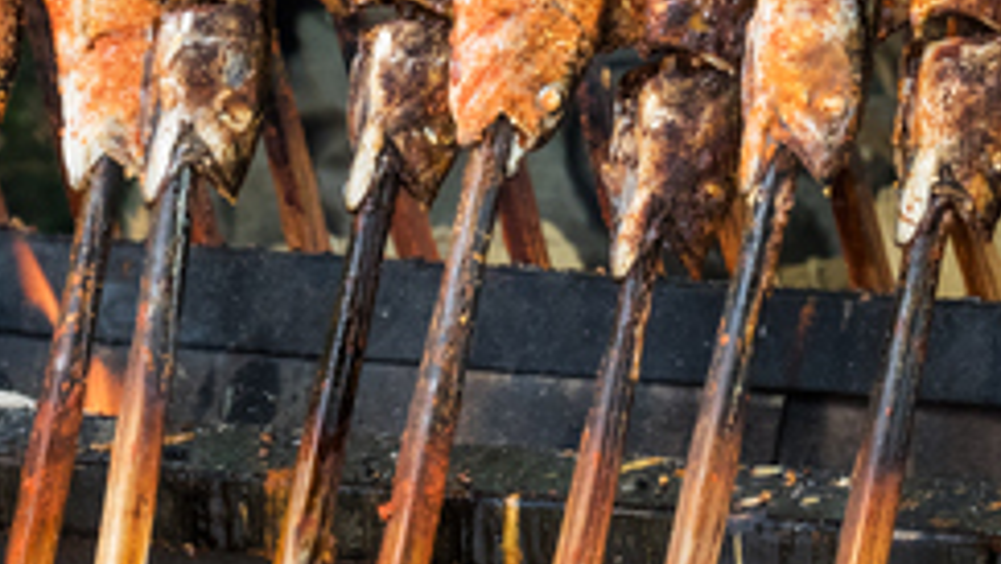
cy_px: -60
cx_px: 453
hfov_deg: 5.1
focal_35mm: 421
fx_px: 11181
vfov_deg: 2.9
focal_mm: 49.51
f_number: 5
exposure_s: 1/50
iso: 320
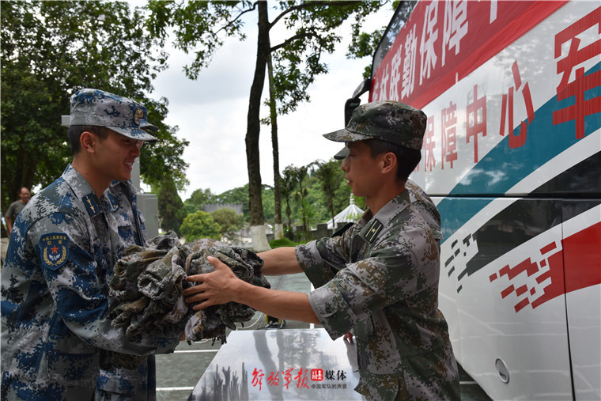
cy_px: 200
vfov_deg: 35.1
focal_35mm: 38
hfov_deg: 50.7
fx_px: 634
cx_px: 300
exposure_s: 1/250
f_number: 8
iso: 360
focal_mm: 38
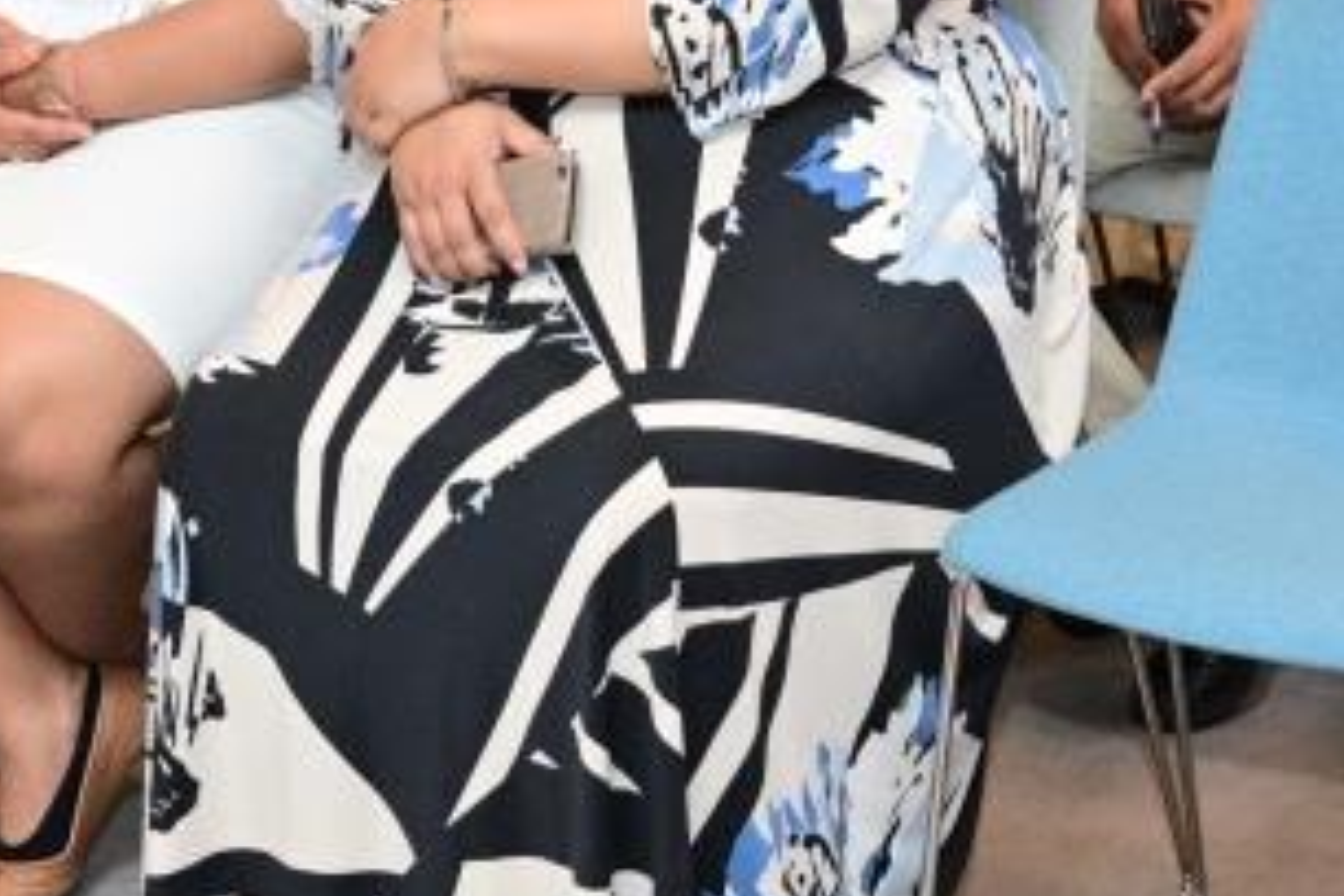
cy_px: 15
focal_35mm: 107
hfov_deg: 19.1
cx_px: 509
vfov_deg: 12.7
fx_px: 3994
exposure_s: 1/200
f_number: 5.6
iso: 3200
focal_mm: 32
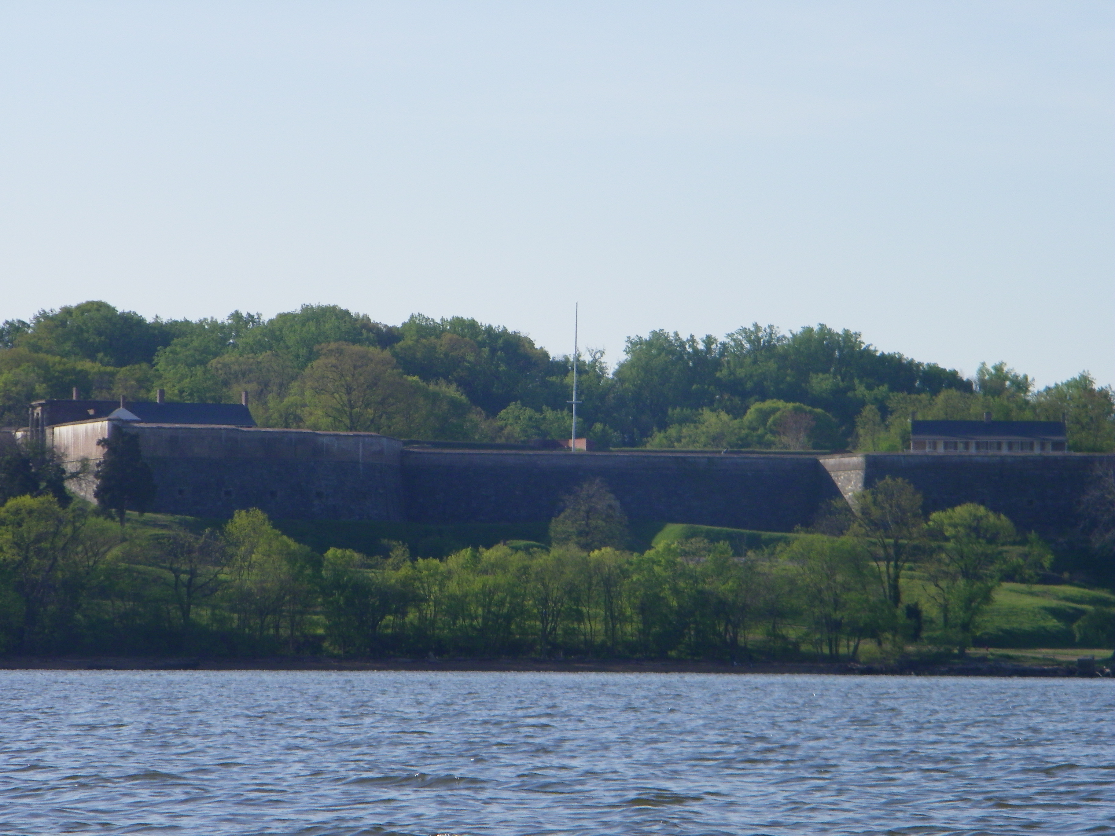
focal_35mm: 167
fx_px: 5379
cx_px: 558
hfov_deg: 11.8
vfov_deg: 8.9
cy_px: 418
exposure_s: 1/200
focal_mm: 29.8
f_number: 10.2
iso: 80
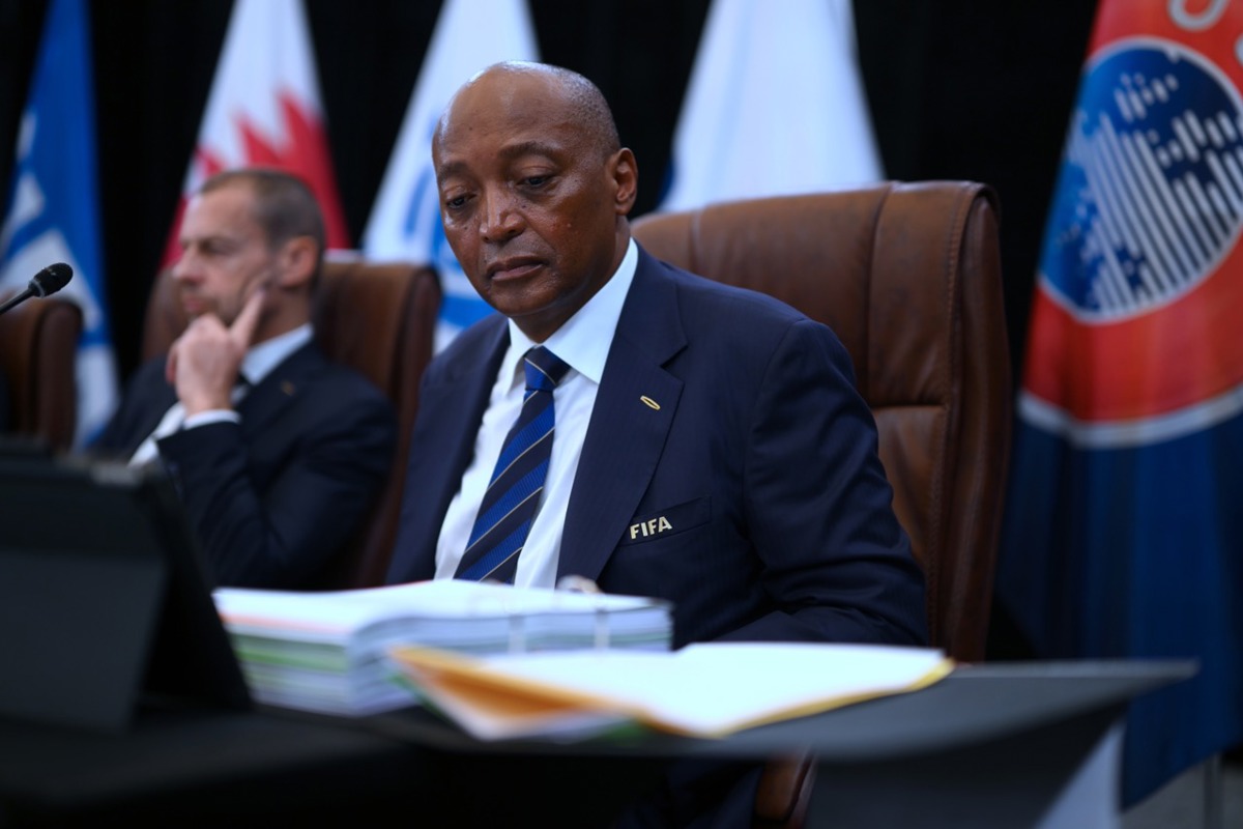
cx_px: 622
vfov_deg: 27.0
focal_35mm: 50
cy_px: 414
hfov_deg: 39.6
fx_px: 1726
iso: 320
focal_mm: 50
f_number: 1.2
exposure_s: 1/400
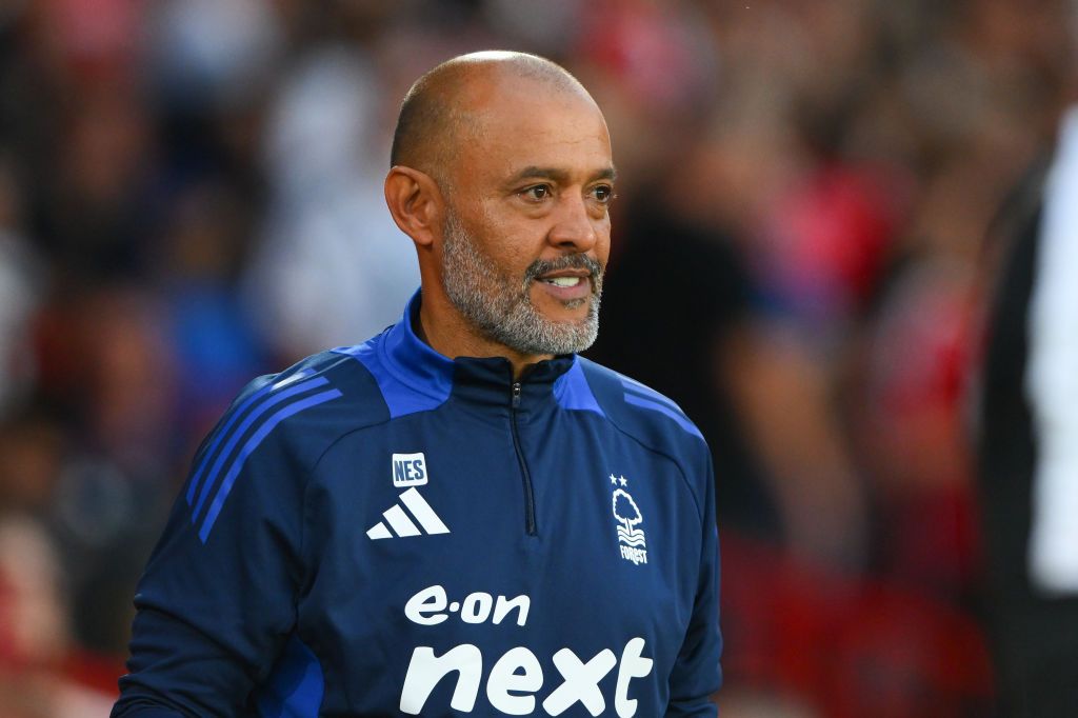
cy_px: 359
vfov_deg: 2.3
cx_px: 539
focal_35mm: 600
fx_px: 17960
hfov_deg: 3.4
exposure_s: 1/1250
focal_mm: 400
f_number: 2.8
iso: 2500
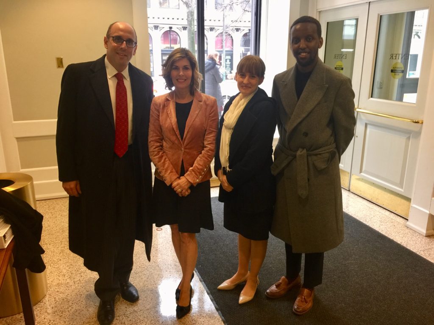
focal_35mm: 29
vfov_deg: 48.2
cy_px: 162
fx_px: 364
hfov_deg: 61.7
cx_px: 217
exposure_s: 1/15
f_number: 2.2
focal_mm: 4.15
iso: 64
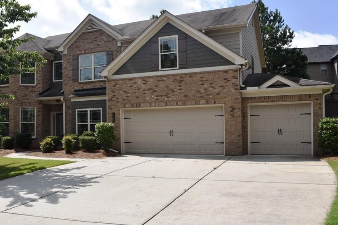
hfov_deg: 51.7
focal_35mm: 37
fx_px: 347
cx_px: 144
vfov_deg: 36.0
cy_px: 116
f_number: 10
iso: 100
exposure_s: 1/200
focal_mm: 29
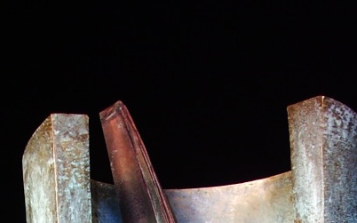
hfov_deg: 19.1
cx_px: 191
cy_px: 518
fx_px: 1060
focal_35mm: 109
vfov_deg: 10.5
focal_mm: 5.8
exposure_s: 1/40
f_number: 2.6
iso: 100
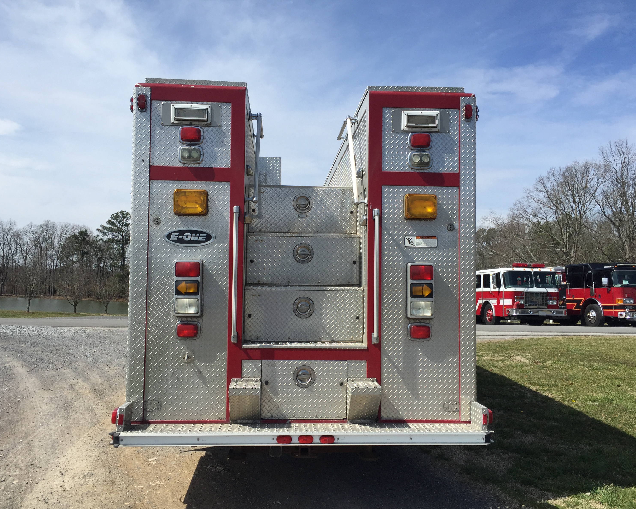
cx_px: 311
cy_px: 260
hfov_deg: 57.2
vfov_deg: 47.1
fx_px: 584
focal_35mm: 31
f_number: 2.2
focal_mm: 4.15
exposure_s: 1/2475
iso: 32
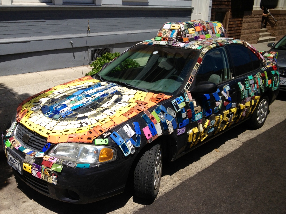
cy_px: 104
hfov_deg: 51.4
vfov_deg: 39.7
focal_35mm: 36
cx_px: 144
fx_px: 297
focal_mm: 4.28
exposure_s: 1/1314
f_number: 2.4
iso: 50
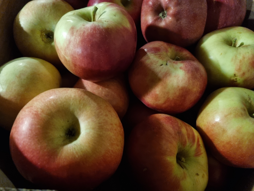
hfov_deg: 67.3
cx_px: 127
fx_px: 191
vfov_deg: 53.1
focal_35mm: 26
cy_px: 96
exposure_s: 1/25
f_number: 1.8
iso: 1600
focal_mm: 5.4
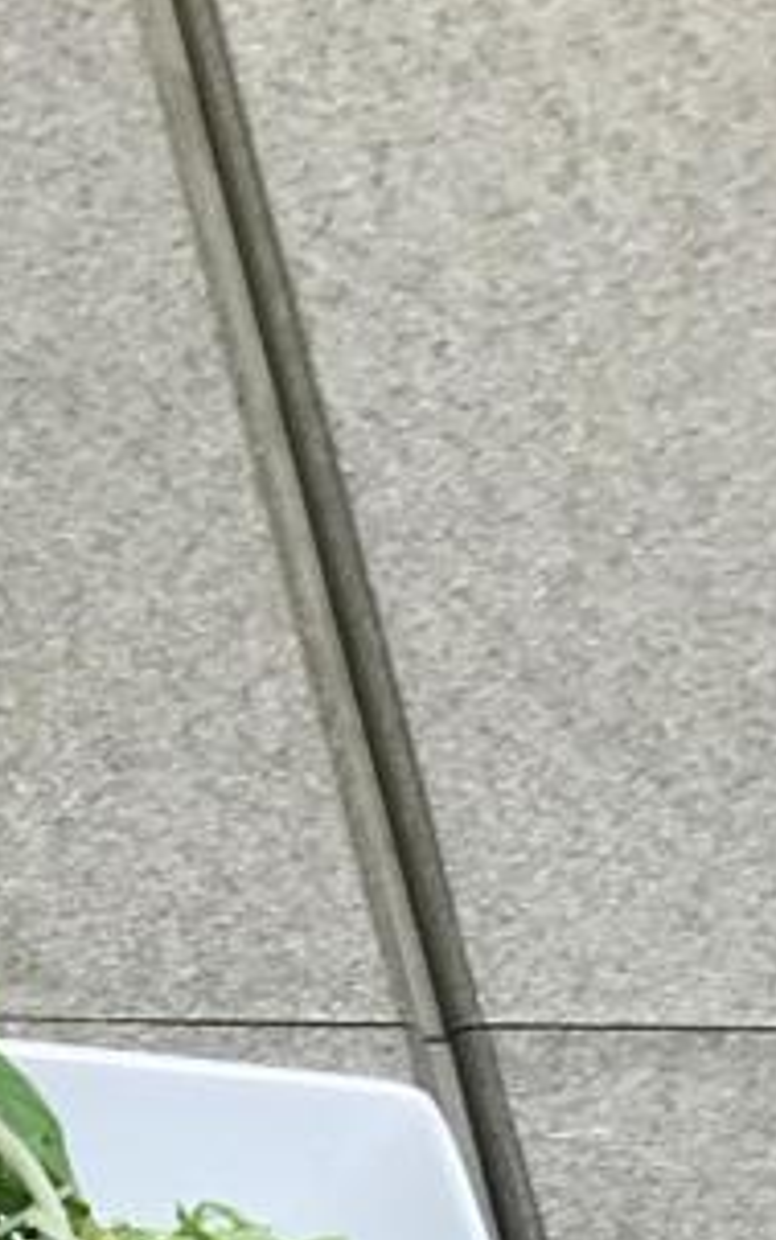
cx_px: -1076
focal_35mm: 205
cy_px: 1396
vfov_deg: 10.1
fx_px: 6930
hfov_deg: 6.1
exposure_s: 1/60
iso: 250
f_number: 2.8
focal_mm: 6.6
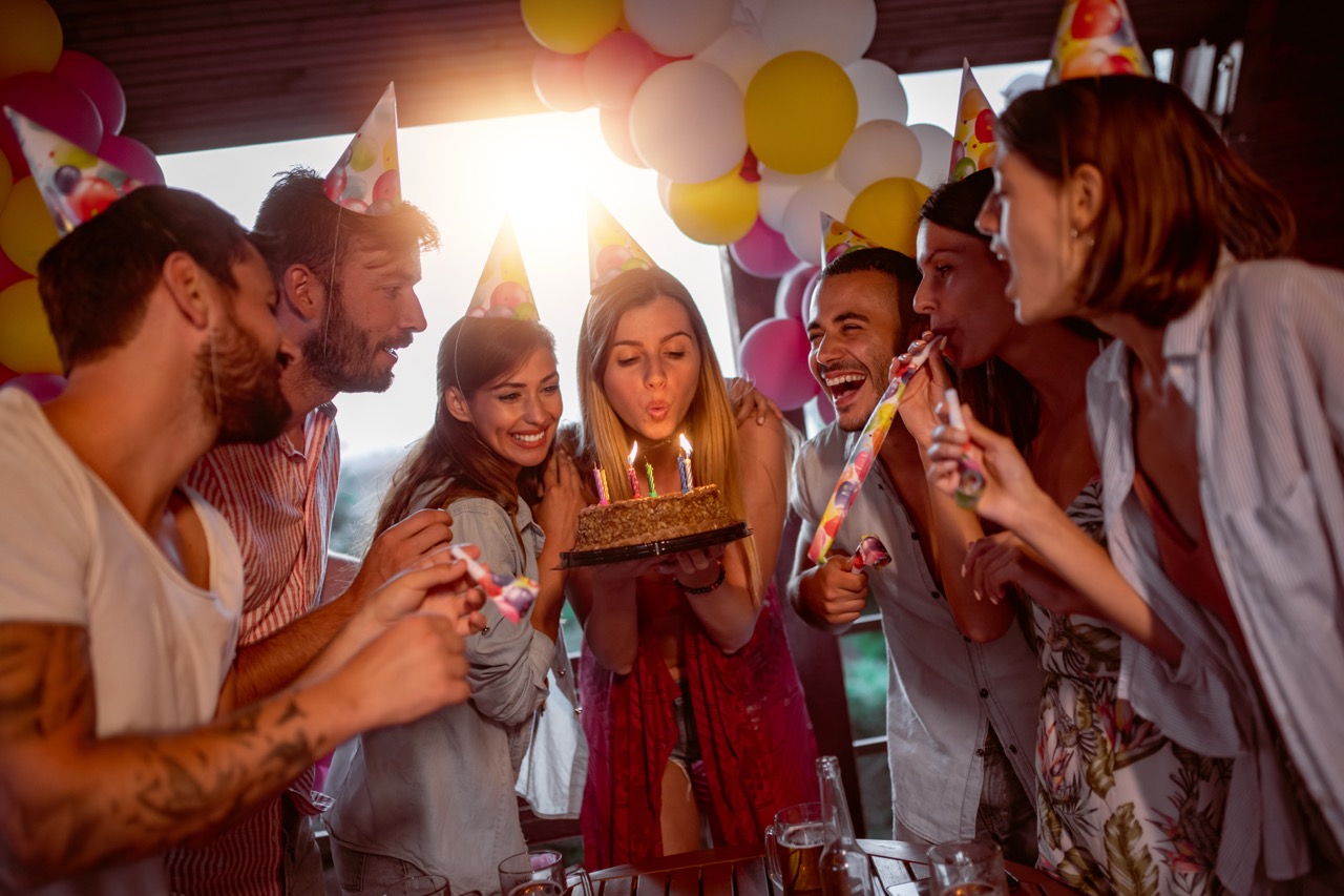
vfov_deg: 37.8
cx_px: 672
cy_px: 448
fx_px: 1306
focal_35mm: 35
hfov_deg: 54.4
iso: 500
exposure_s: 1/200
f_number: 1.8
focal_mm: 35
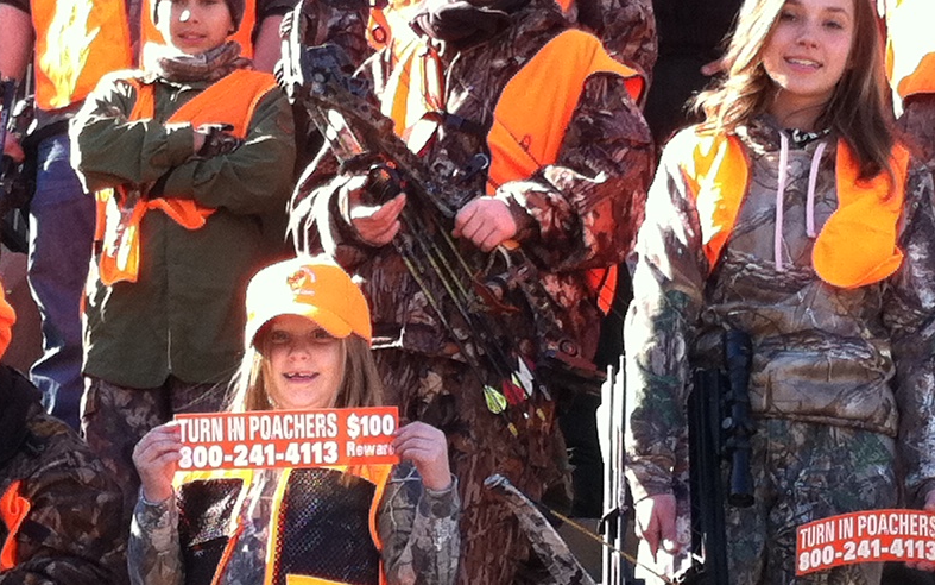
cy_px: 219
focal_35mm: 122
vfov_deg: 10.7
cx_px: 650
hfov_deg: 17.0
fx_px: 3109
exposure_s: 1/151
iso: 80
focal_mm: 3.85
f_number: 2.8
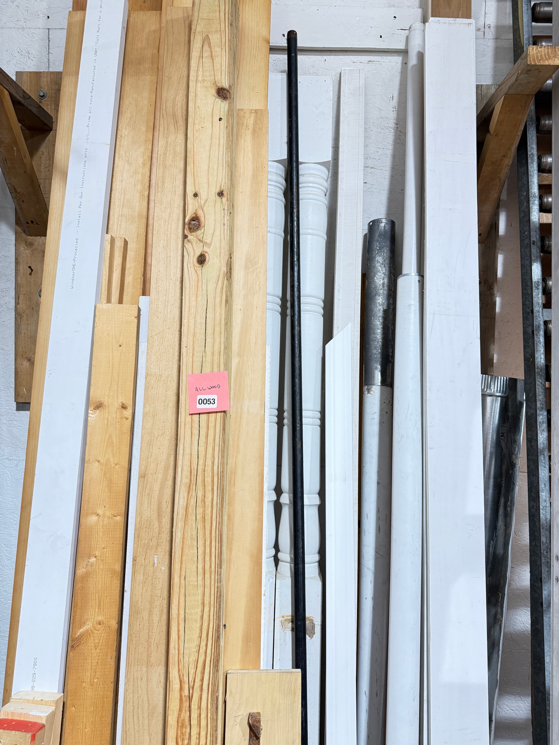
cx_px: 280
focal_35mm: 24
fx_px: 517
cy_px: 372
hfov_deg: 56.8
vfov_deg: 71.6
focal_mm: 6.76
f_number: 1.78
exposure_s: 1/60
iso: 250
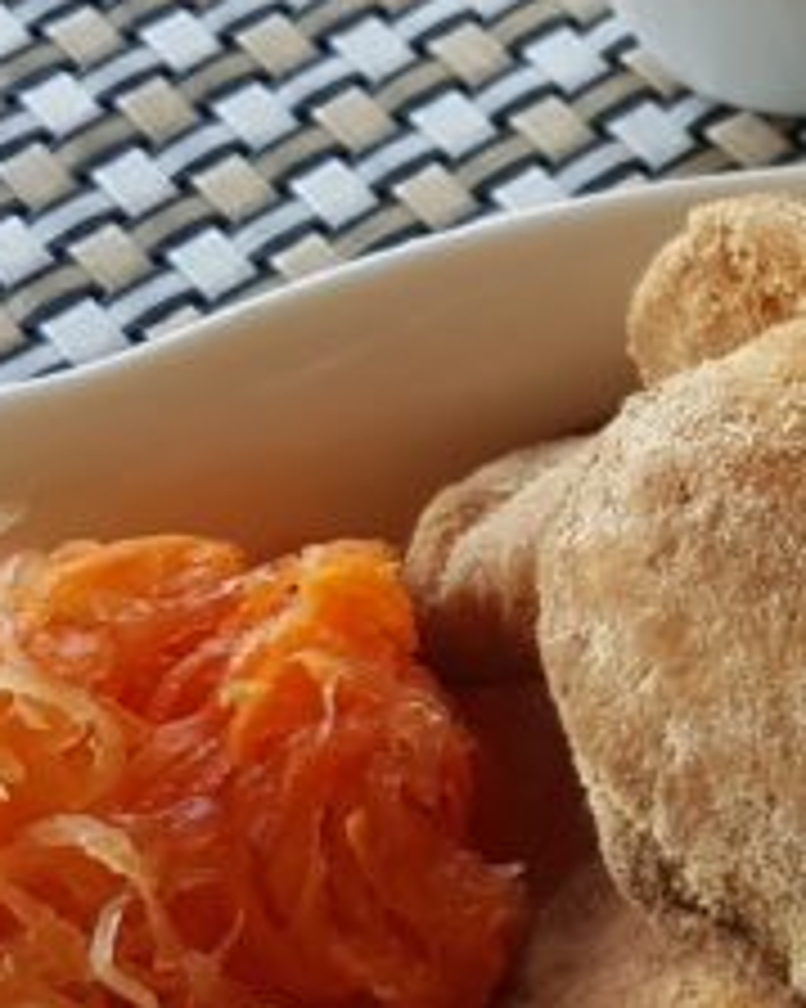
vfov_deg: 22.0
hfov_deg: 17.0
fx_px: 2596
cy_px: 513
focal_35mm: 87
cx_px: 914
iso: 64
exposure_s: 1/100
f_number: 1.7
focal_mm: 4.2
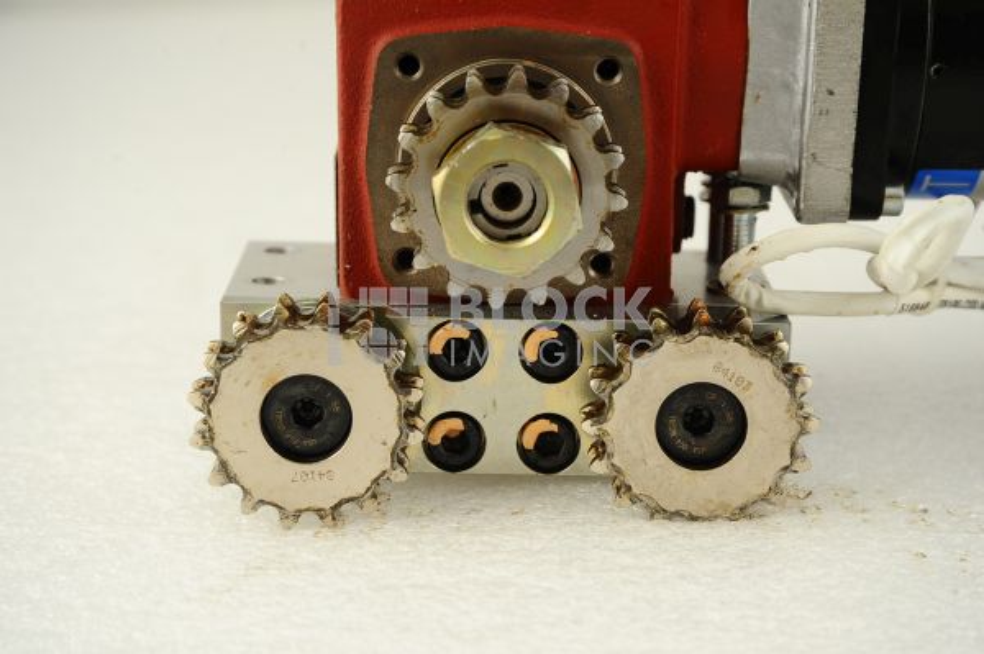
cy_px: 327
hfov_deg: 20.4
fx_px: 2731
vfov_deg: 13.7
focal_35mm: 100
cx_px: 492
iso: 800
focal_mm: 100
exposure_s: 1/100
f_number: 8
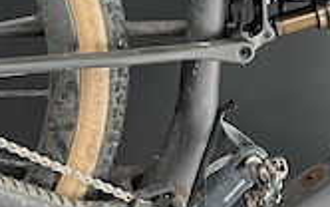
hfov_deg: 15.6
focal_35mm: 133
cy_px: 28
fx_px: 1197
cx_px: 239
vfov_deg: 9.8
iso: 125
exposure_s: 1/76
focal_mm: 5.7
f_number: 1.5
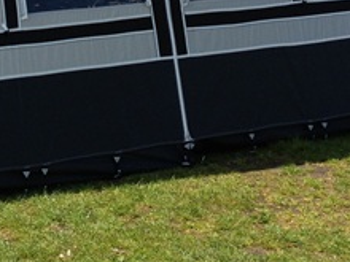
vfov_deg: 11.9
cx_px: 22
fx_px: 1234
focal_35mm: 122
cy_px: -54
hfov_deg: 15.9
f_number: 2.4
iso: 64
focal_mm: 4.28
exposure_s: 1/1104
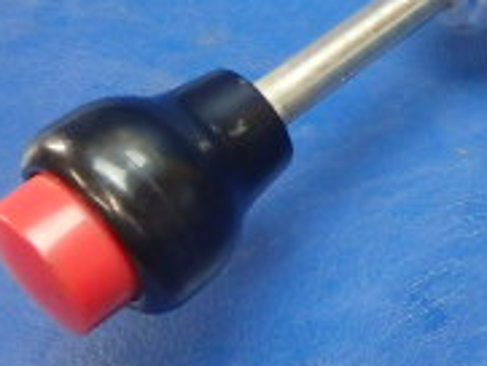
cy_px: -46
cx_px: 813
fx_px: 1394
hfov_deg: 17.1
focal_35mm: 99
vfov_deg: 14.6
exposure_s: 1/30
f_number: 3.9
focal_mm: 5
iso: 640
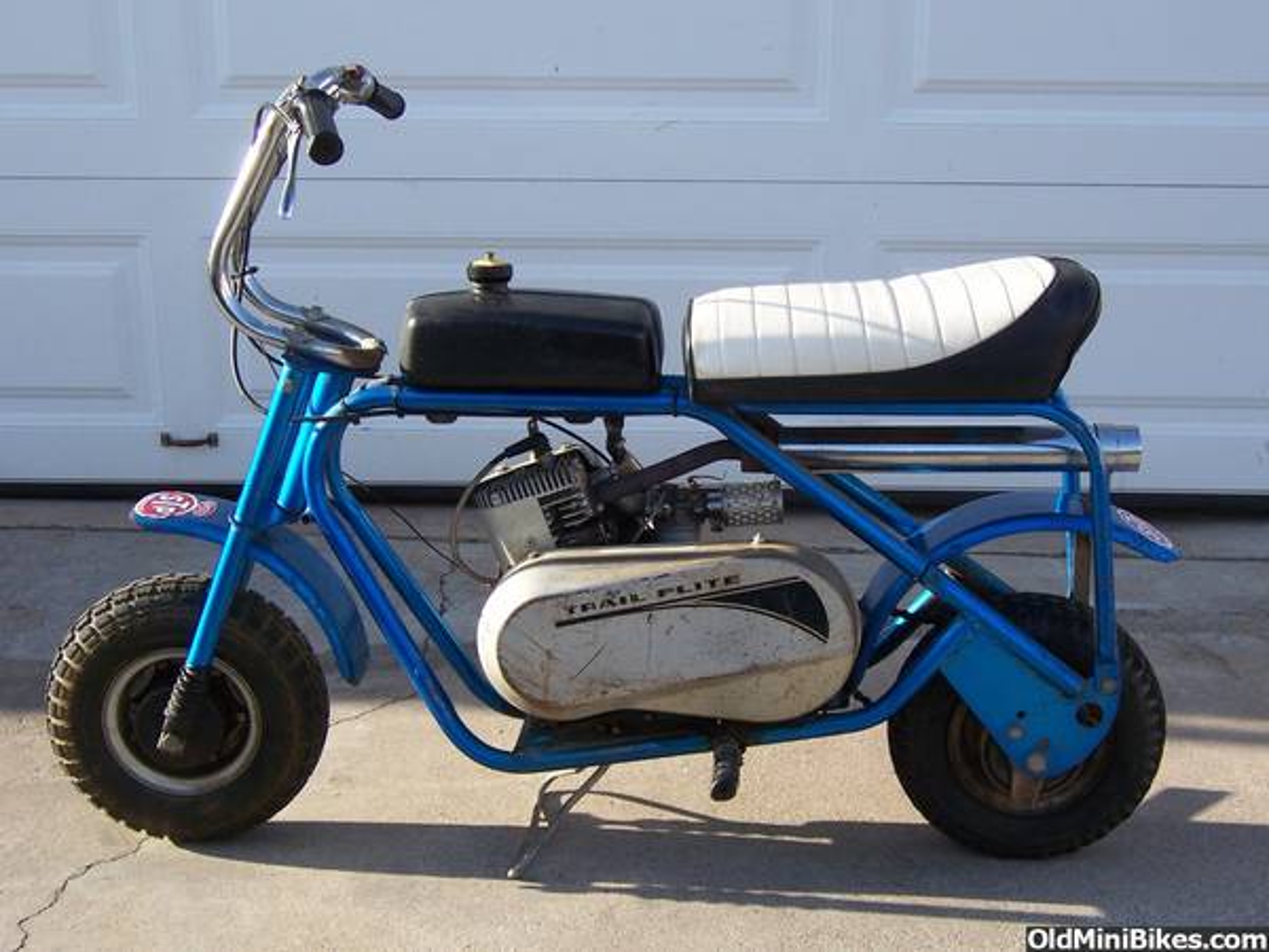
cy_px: 476
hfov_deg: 38.9
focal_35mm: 49
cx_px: 634
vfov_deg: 29.7
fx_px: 1796
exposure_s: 1/180
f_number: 4
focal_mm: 8.2
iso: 80
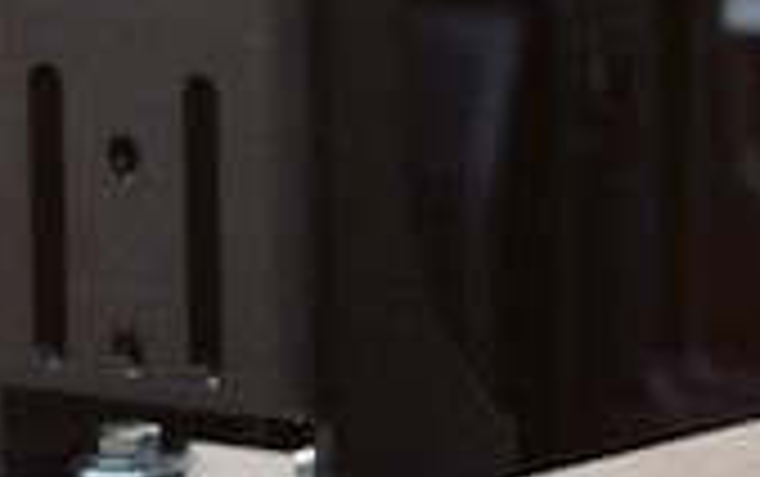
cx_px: 297
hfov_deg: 8.0
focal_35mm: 262
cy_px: 585
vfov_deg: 5.0
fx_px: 5432
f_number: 4.5
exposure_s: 1/80
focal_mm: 29
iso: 100
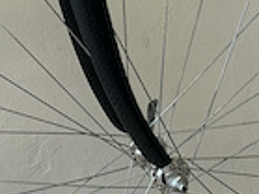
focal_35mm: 138
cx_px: -246
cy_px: 15
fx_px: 1032
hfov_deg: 12.7
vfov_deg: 10.7
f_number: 1.78
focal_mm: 6.86
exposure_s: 1/60
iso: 160
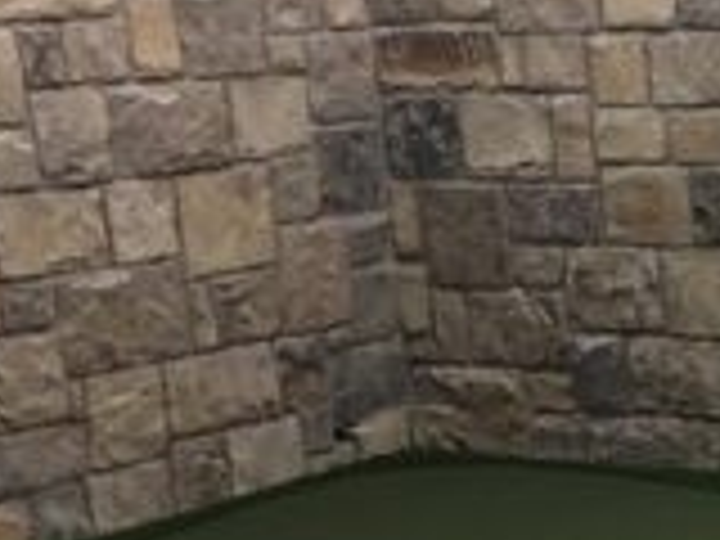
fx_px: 2454
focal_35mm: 118
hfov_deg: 15.4
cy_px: 554
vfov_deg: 12.4
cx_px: 1073
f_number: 2.2
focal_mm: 4.15
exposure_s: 1/4
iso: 100
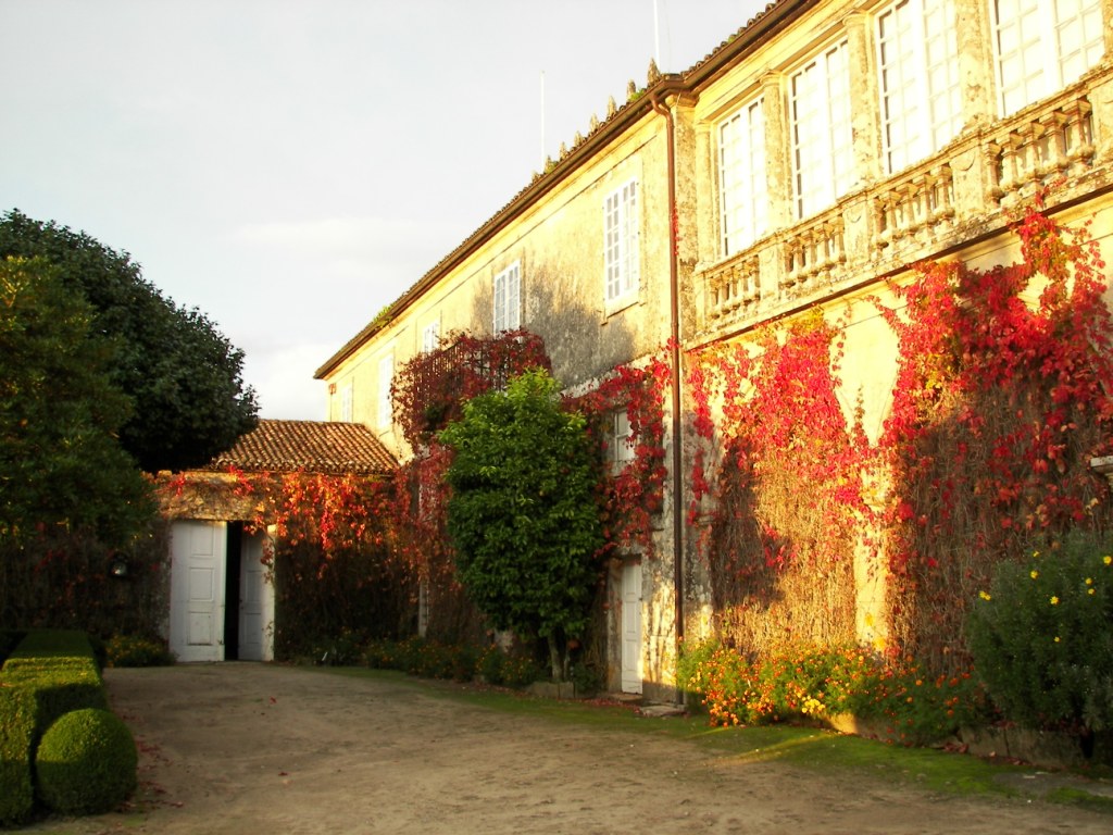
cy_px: 418
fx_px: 1157
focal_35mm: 36
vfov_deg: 39.7
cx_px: 556
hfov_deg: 51.4
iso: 50
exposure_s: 1/60
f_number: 2.8
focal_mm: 6
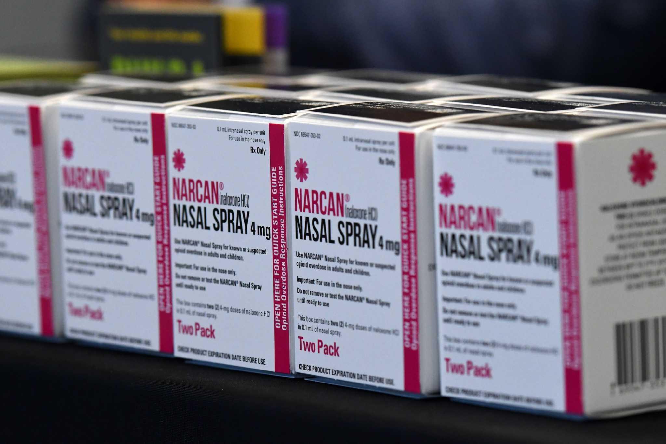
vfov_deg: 6.1
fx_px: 4162
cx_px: 333
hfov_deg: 9.1
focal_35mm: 225
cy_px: 222
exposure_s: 1/400
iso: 3200
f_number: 4.5
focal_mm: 150
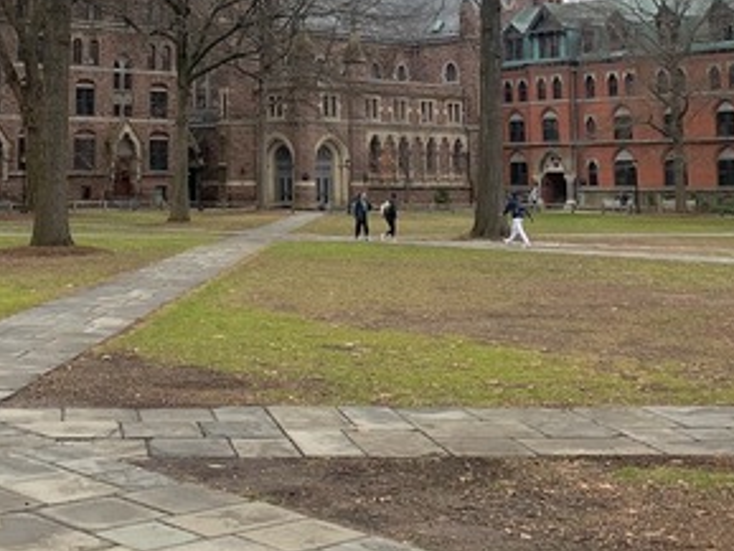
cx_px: 143
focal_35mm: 58
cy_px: 48
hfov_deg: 32.3
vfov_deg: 24.5
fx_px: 1230
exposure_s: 1/422
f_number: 1.8
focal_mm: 4.25
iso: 25
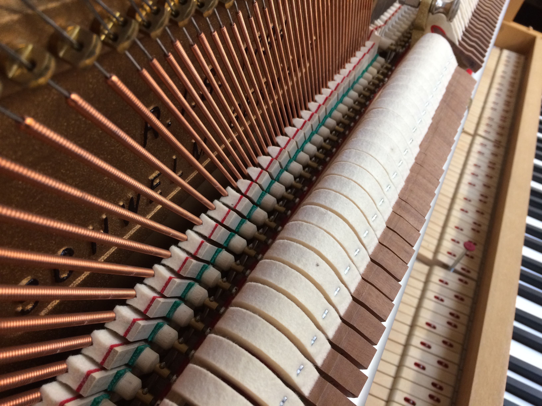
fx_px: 454
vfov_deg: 48.2
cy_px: 203
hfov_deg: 61.7
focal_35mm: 29
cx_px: 271
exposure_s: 1/33
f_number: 2.2
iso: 200
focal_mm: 4.15
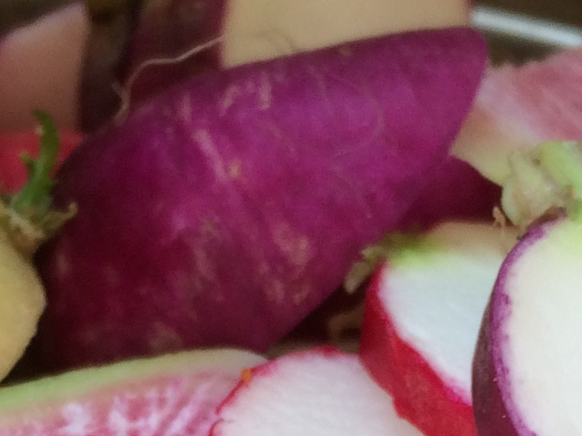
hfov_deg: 14.9
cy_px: 787
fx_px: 2220
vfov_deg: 10.6
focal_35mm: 132
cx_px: 372
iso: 32
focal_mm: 4.15
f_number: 2.2
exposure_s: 1/60
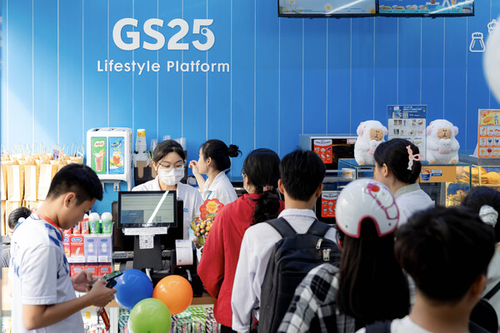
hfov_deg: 46.8
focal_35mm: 42
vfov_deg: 32.2
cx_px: 250
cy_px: 166
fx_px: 578
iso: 320
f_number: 3.2
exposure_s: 1/250
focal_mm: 41.6
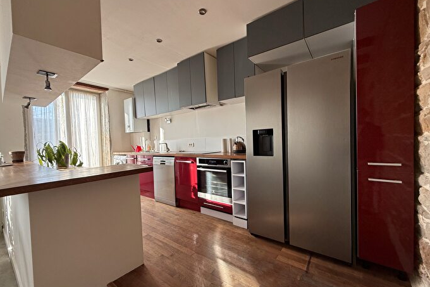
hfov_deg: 100.4
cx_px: 210
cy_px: 147
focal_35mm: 15
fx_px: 179
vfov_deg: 77.3
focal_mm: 2.22
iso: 80
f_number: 2.2
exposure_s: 1/99
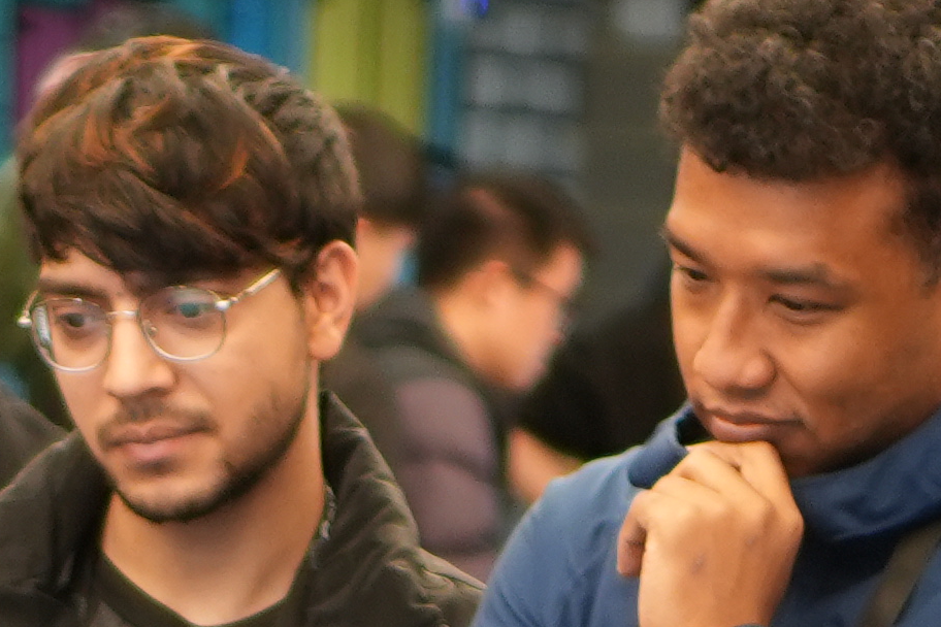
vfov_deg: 3.8
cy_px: 1488
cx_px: 240
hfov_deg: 5.8
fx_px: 9315
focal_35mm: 356
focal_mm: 35
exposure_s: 1/60
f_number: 1.8
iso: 320
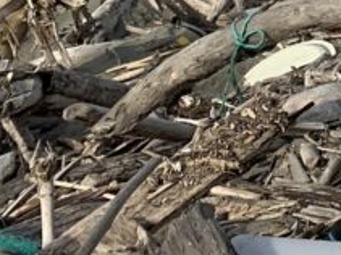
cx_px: 949
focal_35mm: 148
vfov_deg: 9.2
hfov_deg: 10.4
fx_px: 1457
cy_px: -305
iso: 25
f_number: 1.8
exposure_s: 1/2755
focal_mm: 4.25
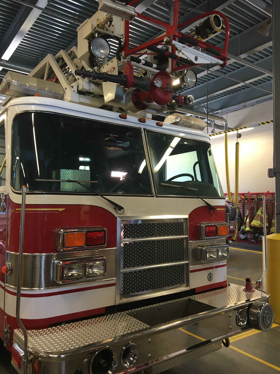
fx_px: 313
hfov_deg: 48.2
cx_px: 140
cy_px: 187
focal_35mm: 29
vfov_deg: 61.7
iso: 64
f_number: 2.2
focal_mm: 4.15
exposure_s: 1/30
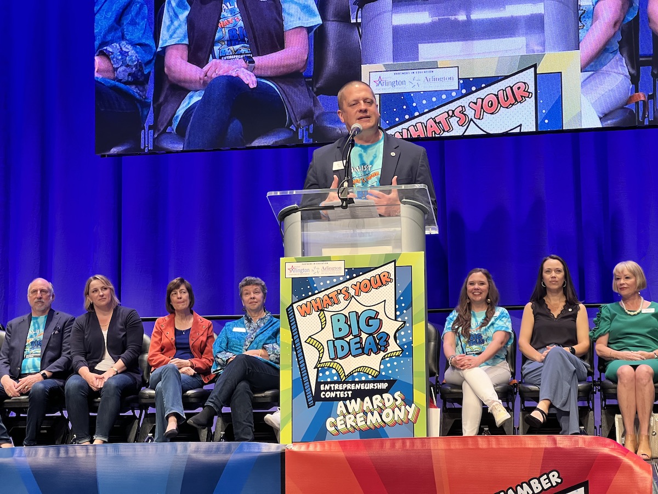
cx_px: 329
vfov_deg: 19.1
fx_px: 1464
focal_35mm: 77
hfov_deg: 25.3
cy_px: 247
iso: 320
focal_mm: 9
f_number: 2.8
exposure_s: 1/60
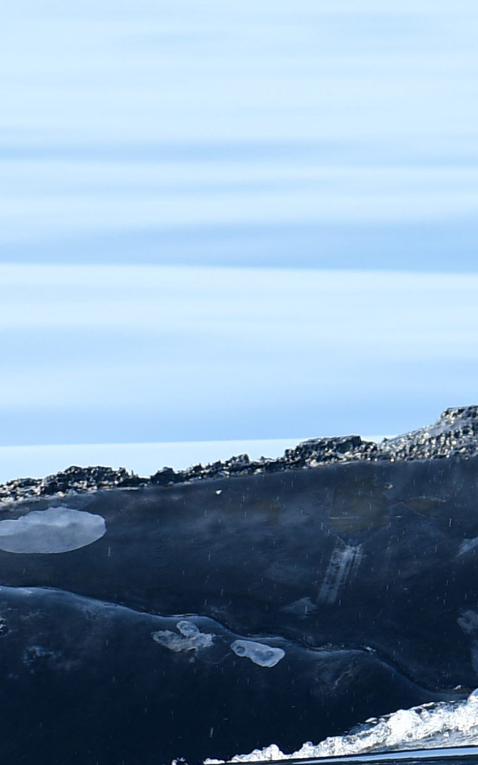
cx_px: 336
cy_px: 581
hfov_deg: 1.2
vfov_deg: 1.9
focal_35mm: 1082
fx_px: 22566
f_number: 5.6
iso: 100
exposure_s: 1/400
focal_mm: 155
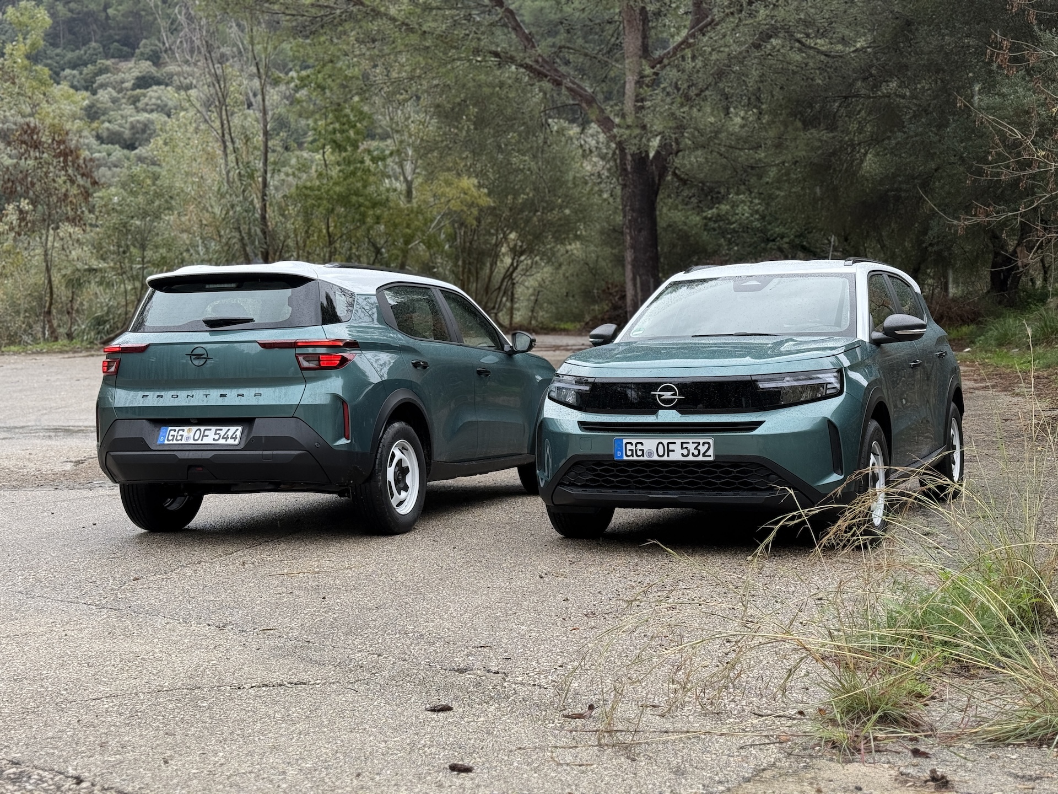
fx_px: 1467
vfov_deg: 30.3
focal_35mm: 48
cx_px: 529
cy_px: 397
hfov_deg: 39.7
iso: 100
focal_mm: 6.76
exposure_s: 1/392
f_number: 1.78
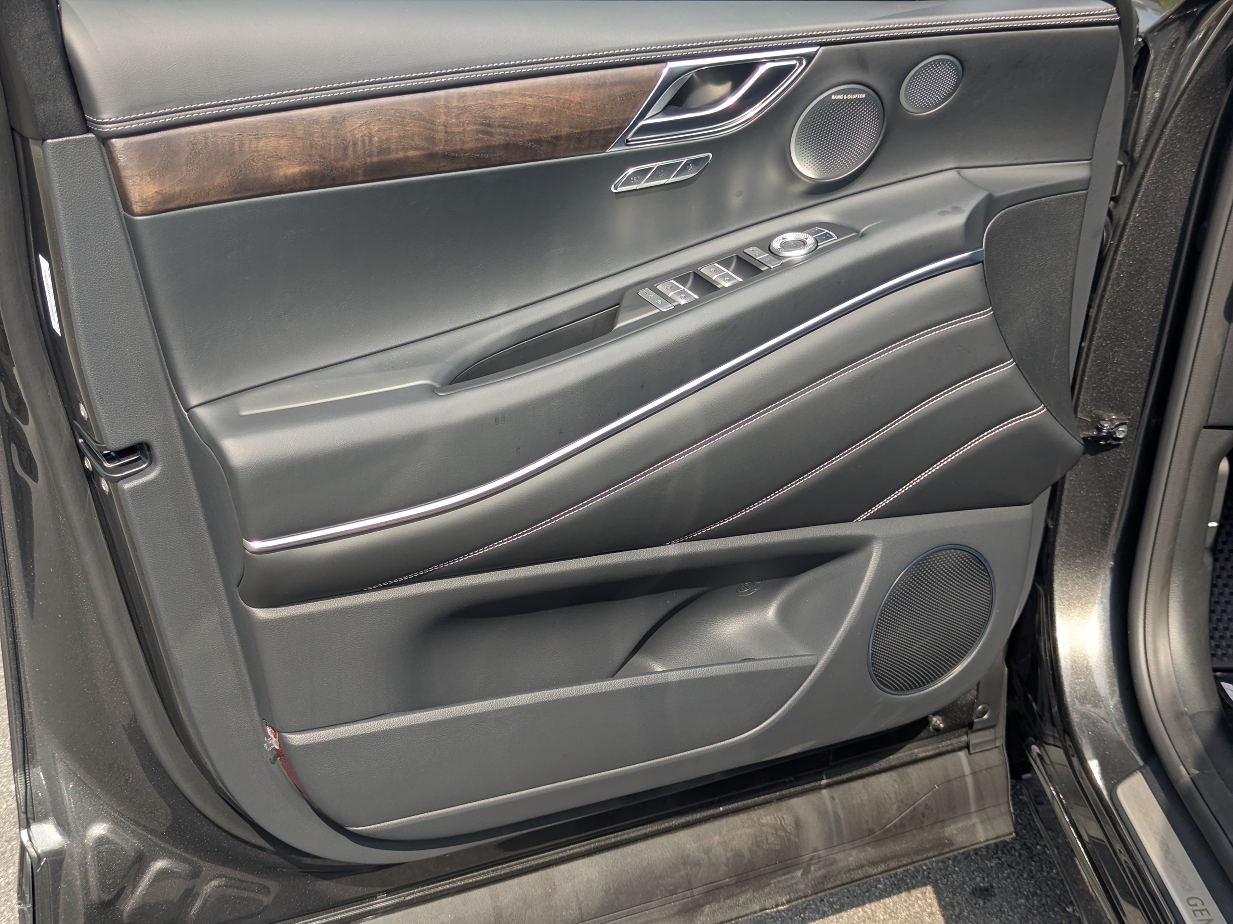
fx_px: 1710
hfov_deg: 39.7
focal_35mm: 48
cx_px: 616
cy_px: 462
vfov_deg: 30.3
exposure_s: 1/1134
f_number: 1.85
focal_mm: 6.81
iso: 56
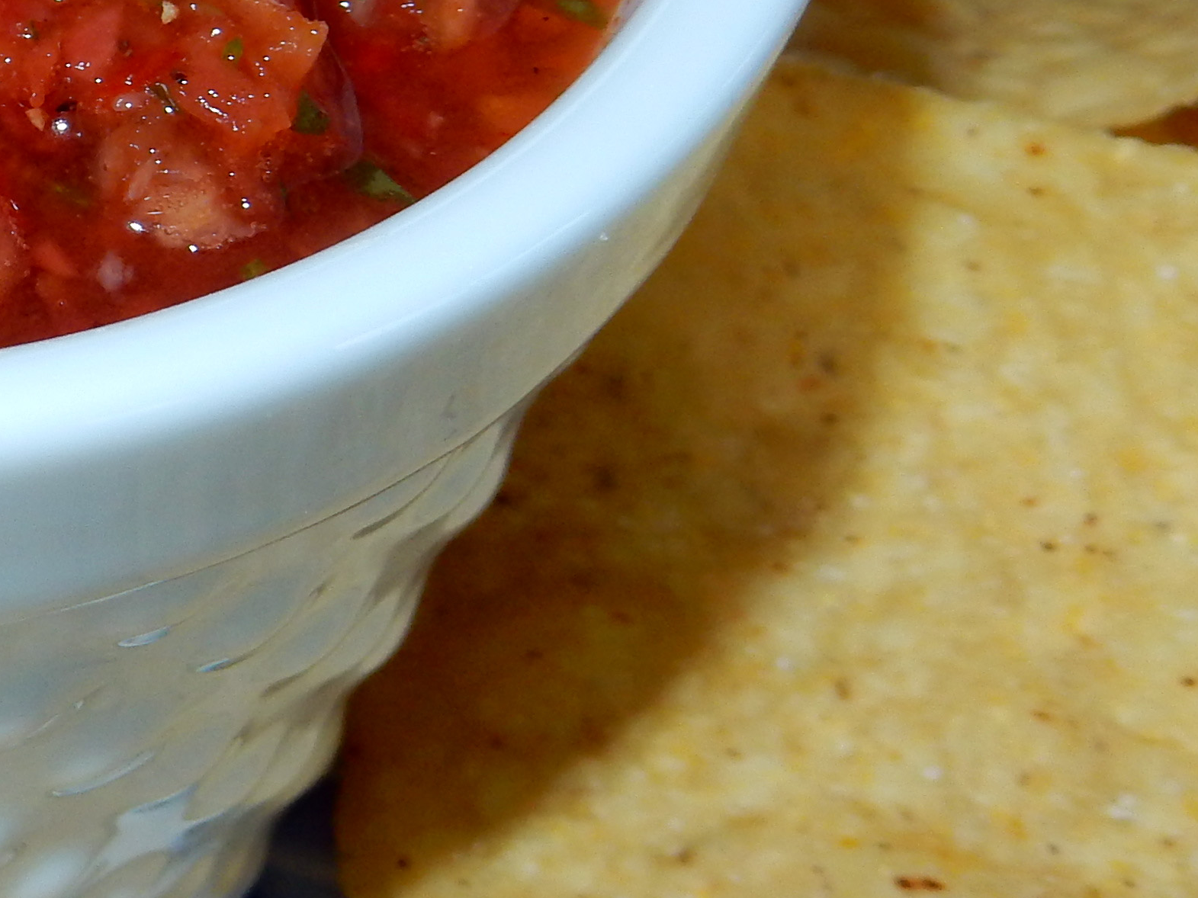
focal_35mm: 88
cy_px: 91
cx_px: -324
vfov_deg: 16.6
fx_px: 3045
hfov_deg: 20.5
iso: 125
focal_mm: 5.4
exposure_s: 1/100
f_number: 4
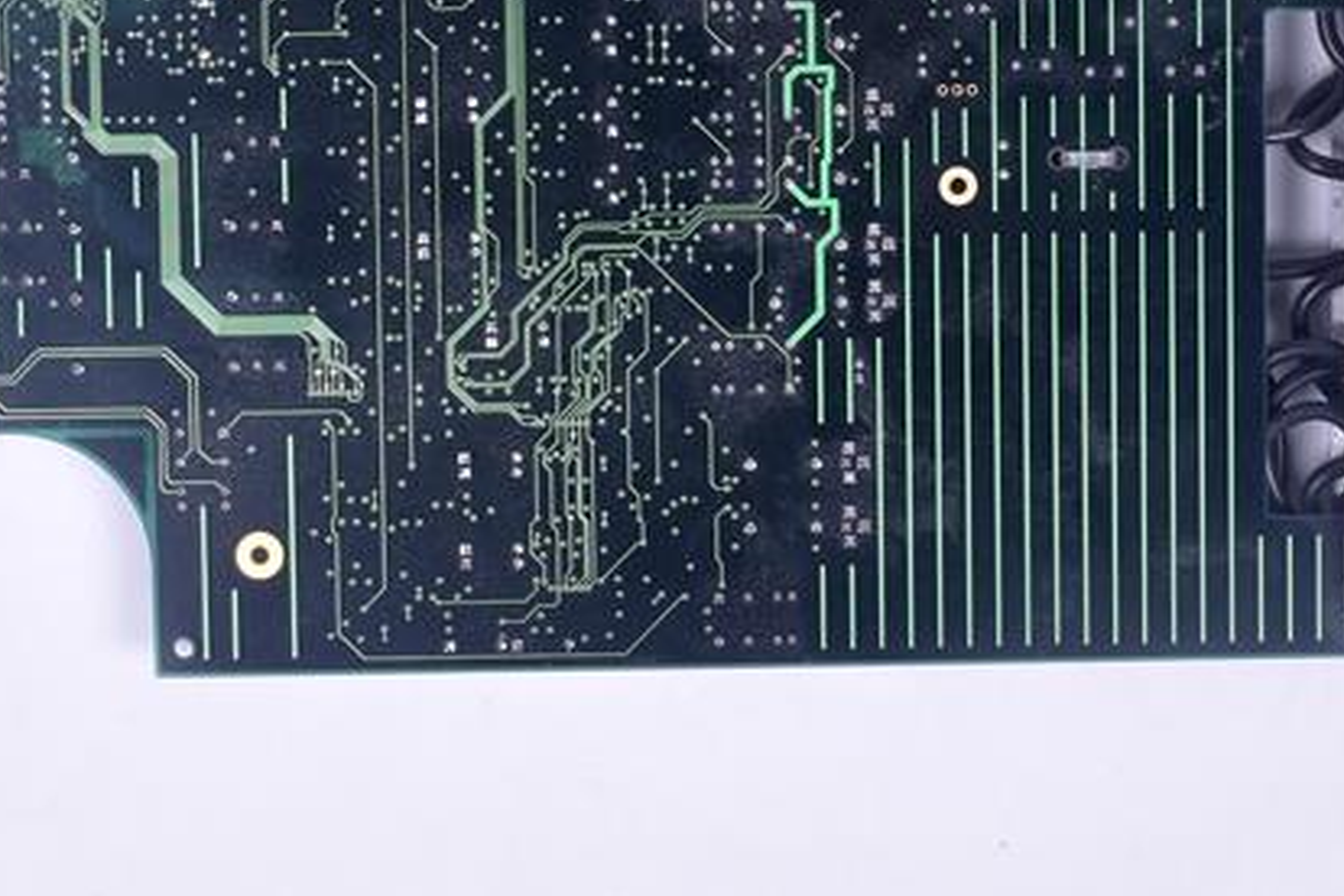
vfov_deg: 22.9
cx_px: 721
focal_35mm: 59
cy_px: 263
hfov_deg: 34.1
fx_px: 2192
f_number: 11
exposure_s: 1/200
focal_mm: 27
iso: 200
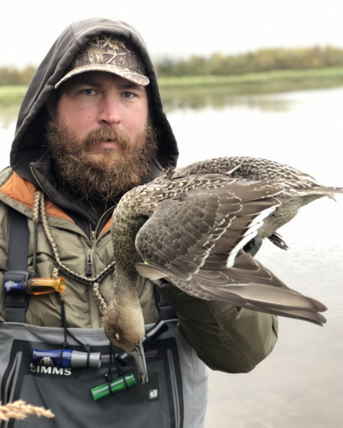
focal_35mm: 60
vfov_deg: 31.4
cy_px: 228
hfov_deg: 25.4
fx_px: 761
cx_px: 173
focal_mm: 6
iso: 100
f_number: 2.4
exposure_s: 1/40
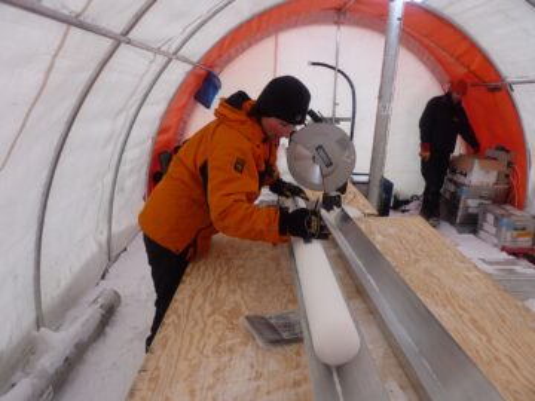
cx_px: 268
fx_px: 417
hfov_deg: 65.3
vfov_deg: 51.4
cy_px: 200
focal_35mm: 27
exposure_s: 1/125
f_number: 4
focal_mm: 4.8
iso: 80
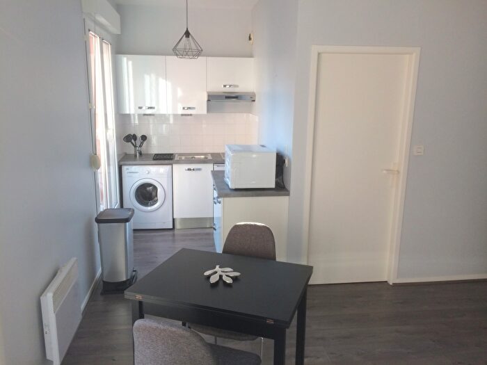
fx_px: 408
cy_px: 182
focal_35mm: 29
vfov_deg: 48.2
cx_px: 244
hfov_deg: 61.7
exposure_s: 1/104
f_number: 2.2
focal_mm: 4.15
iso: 32
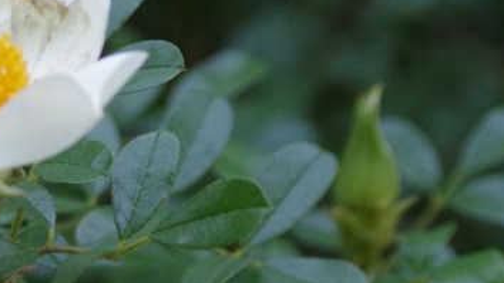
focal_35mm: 520
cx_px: 23
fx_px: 6948
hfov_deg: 4.1
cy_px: 316
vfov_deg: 2.3
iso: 1600
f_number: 5.6
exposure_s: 1/200
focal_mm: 115
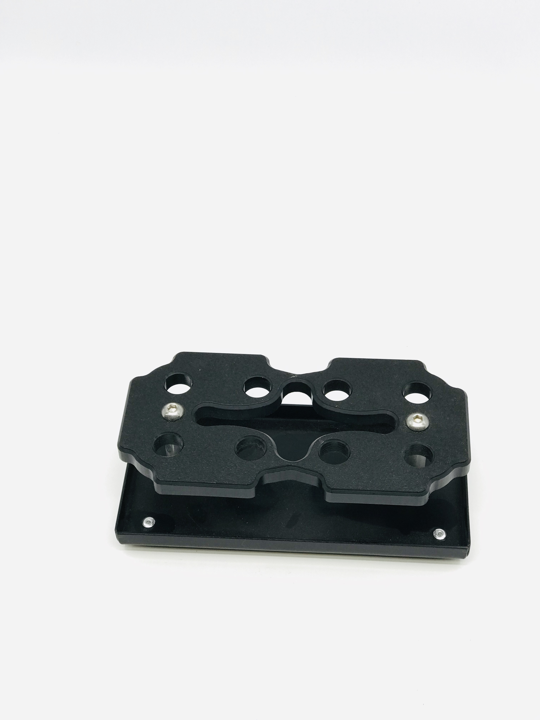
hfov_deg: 25.7
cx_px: 270
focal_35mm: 57
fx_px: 1186
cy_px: 360
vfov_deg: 33.8
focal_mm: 6.6
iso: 40
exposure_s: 1/59
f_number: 2.8
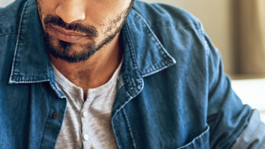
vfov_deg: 8.2
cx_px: 65
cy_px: 67
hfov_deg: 14.5
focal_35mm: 148
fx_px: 1040
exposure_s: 1/250
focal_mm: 50
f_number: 2
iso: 100
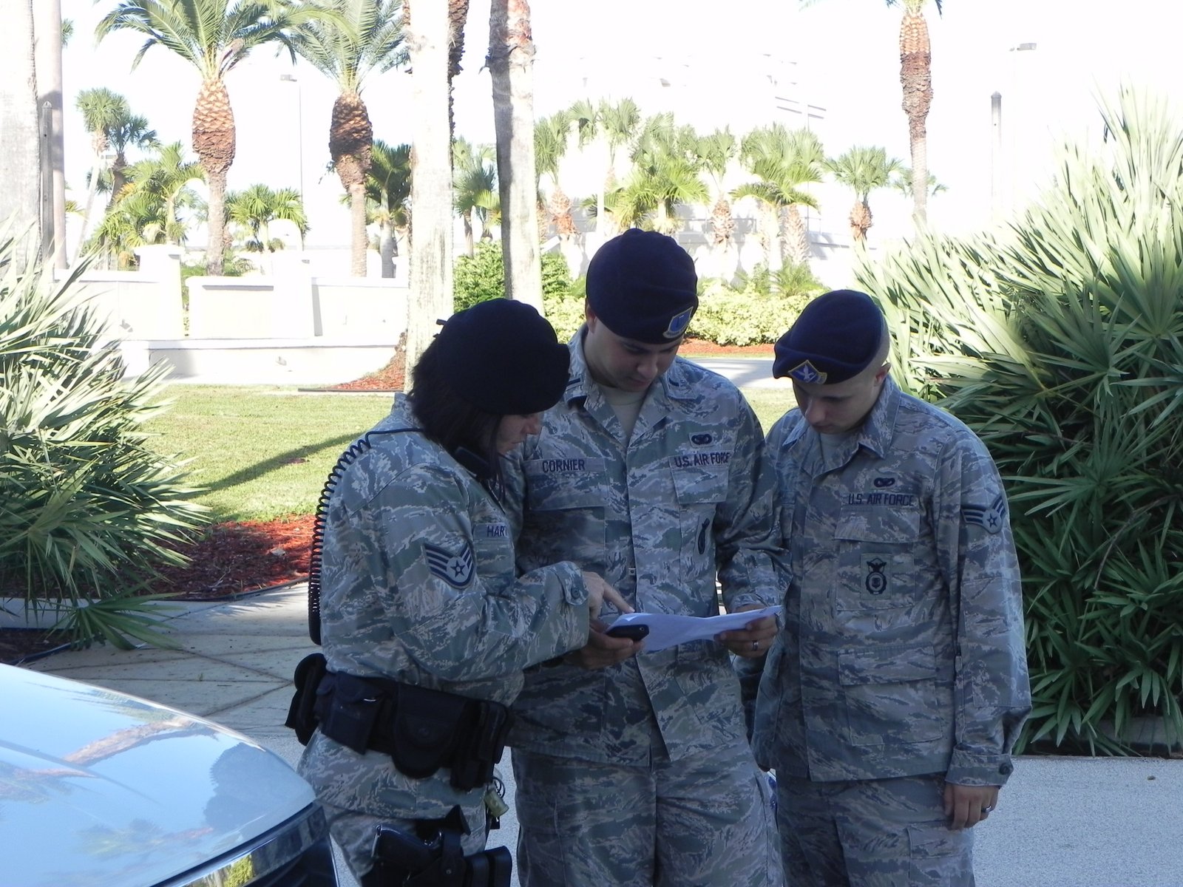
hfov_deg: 20.7
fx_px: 3247
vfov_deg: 15.6
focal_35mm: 95
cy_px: 444
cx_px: 592
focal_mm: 16.9
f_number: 5
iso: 160
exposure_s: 1/240
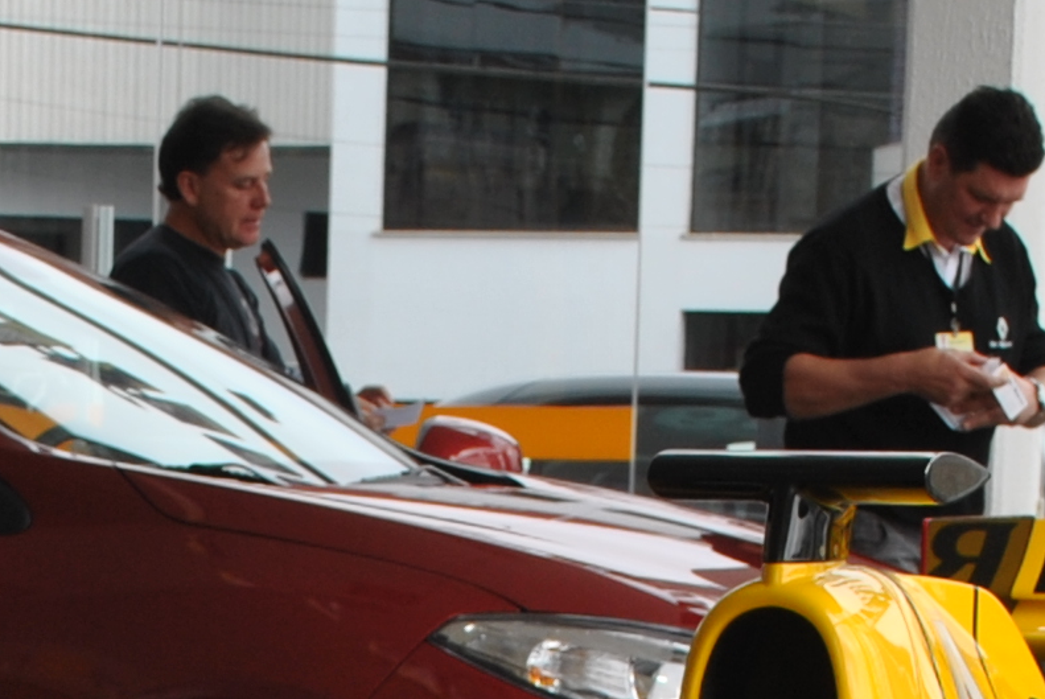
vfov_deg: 6.9
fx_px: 5549
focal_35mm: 191
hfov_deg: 10.7
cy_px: 1509
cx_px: 186
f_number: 6.3
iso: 100
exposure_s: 1/160
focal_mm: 26
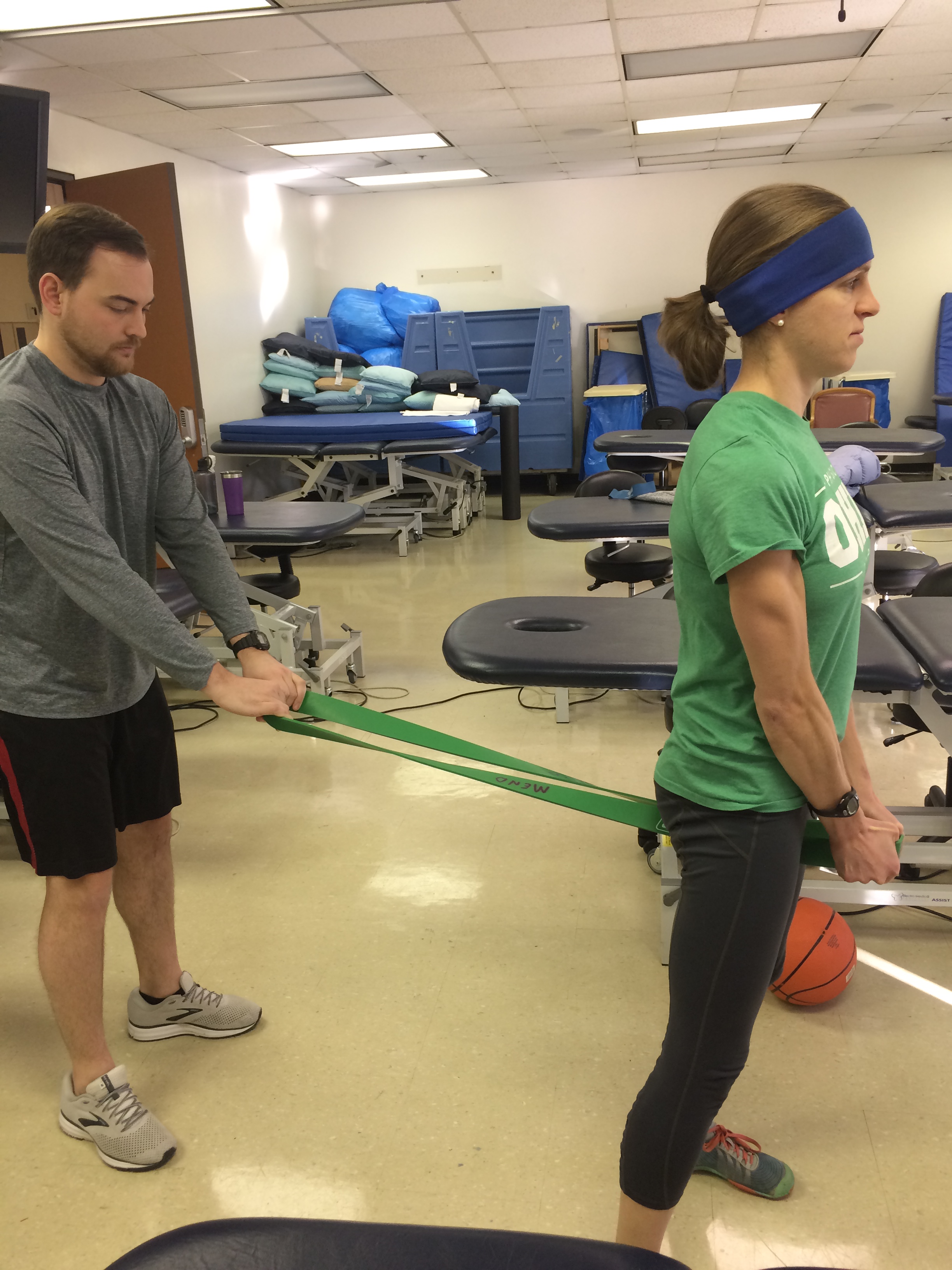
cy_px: 635
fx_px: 1063
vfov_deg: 61.7
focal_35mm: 29
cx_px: 476
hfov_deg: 48.2
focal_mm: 4.15
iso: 64
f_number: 2.2
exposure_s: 1/30
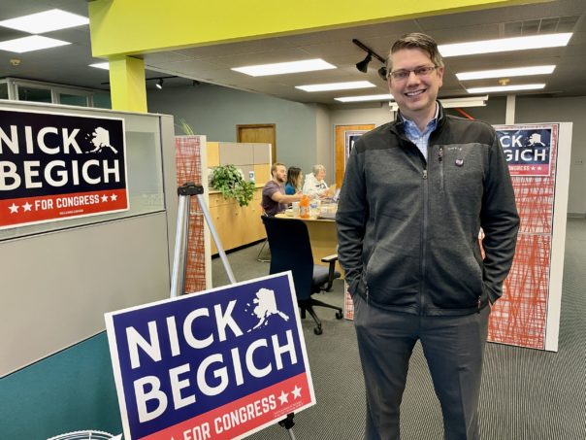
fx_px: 440
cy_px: 220
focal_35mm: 26
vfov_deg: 53.1
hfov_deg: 67.3
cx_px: 293
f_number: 1.6
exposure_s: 1/60
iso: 200
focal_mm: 4.2
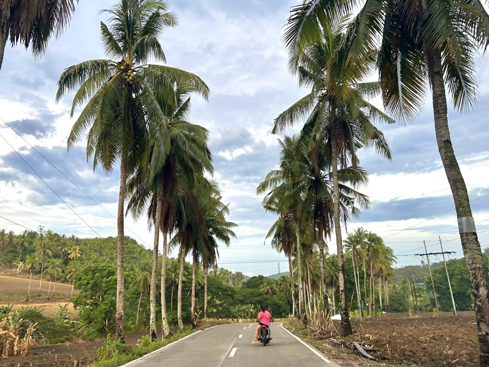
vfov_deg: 53.1
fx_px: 367
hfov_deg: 67.3
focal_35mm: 26
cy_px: 184
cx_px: 244
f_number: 1.5
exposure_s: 1/121
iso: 50
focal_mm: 5.7
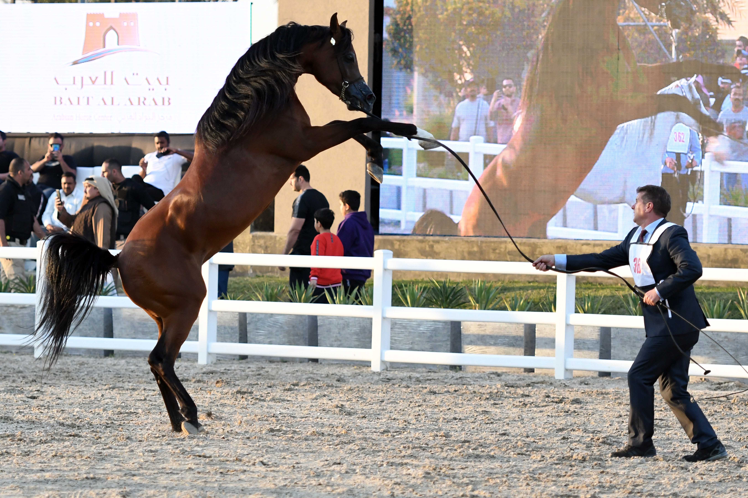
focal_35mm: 174
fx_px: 3613
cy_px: 249
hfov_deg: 11.8
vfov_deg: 7.9
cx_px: 374
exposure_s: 1/3200
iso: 1000
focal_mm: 116
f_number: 2.8
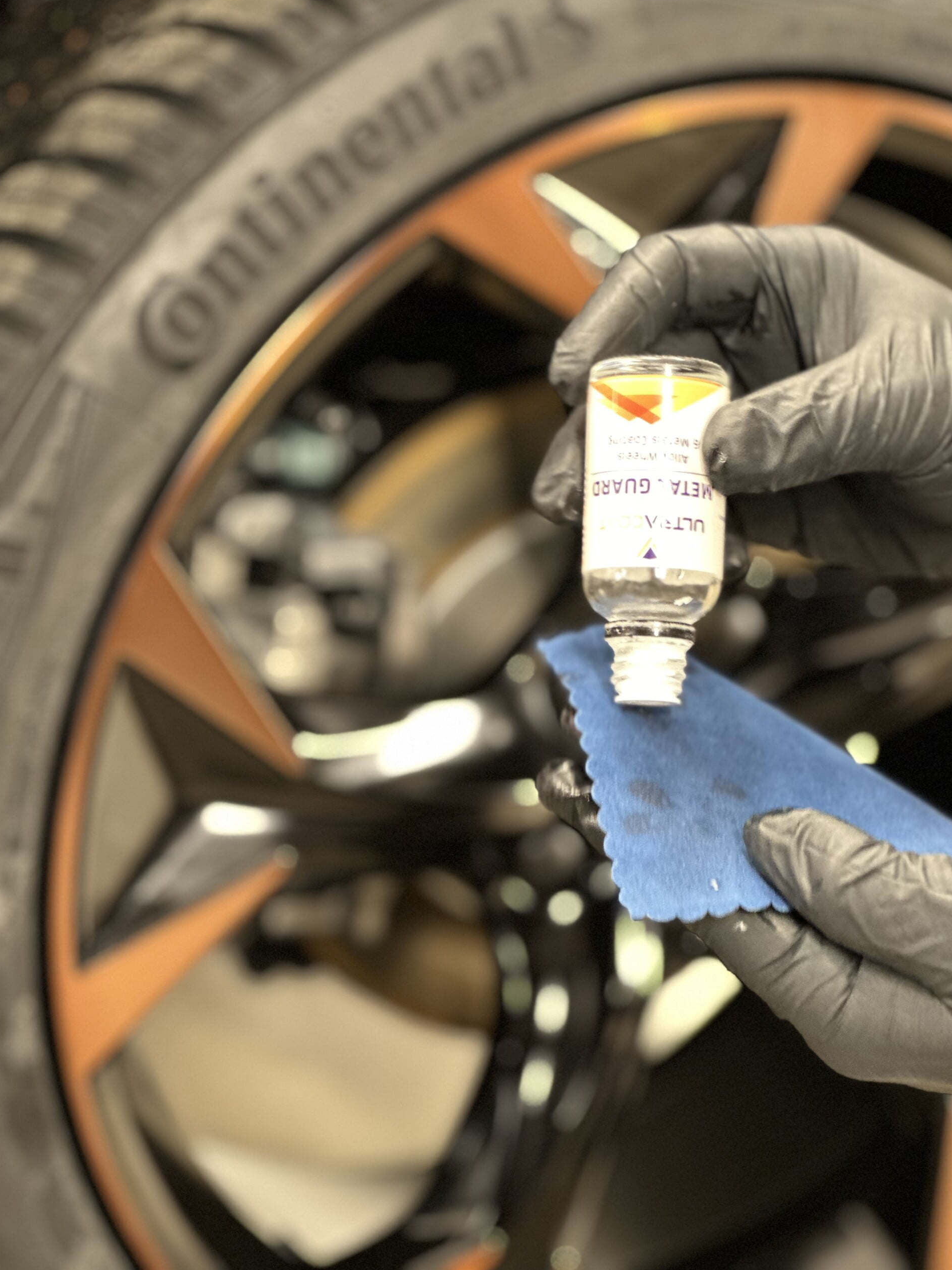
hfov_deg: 18.9
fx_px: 2860
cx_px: 479
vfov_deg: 25.0
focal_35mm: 78
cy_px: 628
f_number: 2.8
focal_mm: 9
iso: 400
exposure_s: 1/14
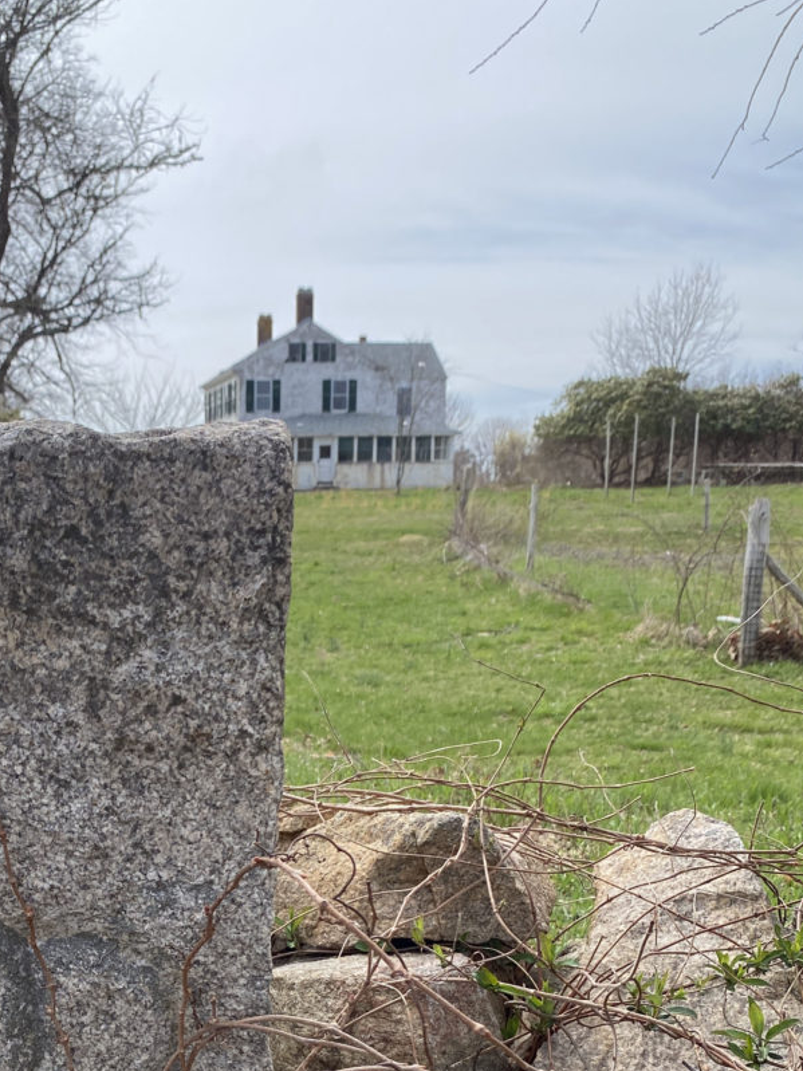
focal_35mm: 50
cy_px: 970
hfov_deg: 28.4
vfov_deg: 35.8
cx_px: 137
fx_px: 1547
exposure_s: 1/1996
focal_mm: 4.25
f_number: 1.8
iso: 32
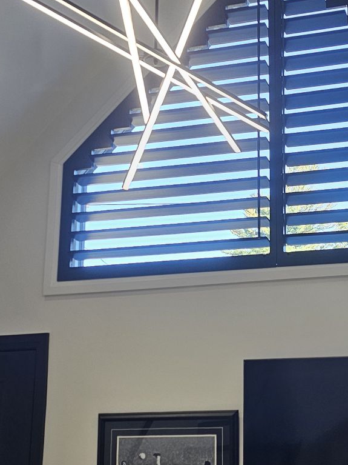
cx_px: 275
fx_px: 804
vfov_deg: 32.2
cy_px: 215
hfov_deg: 24.1
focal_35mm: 60
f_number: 1.7
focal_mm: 6.3
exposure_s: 1/120
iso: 80
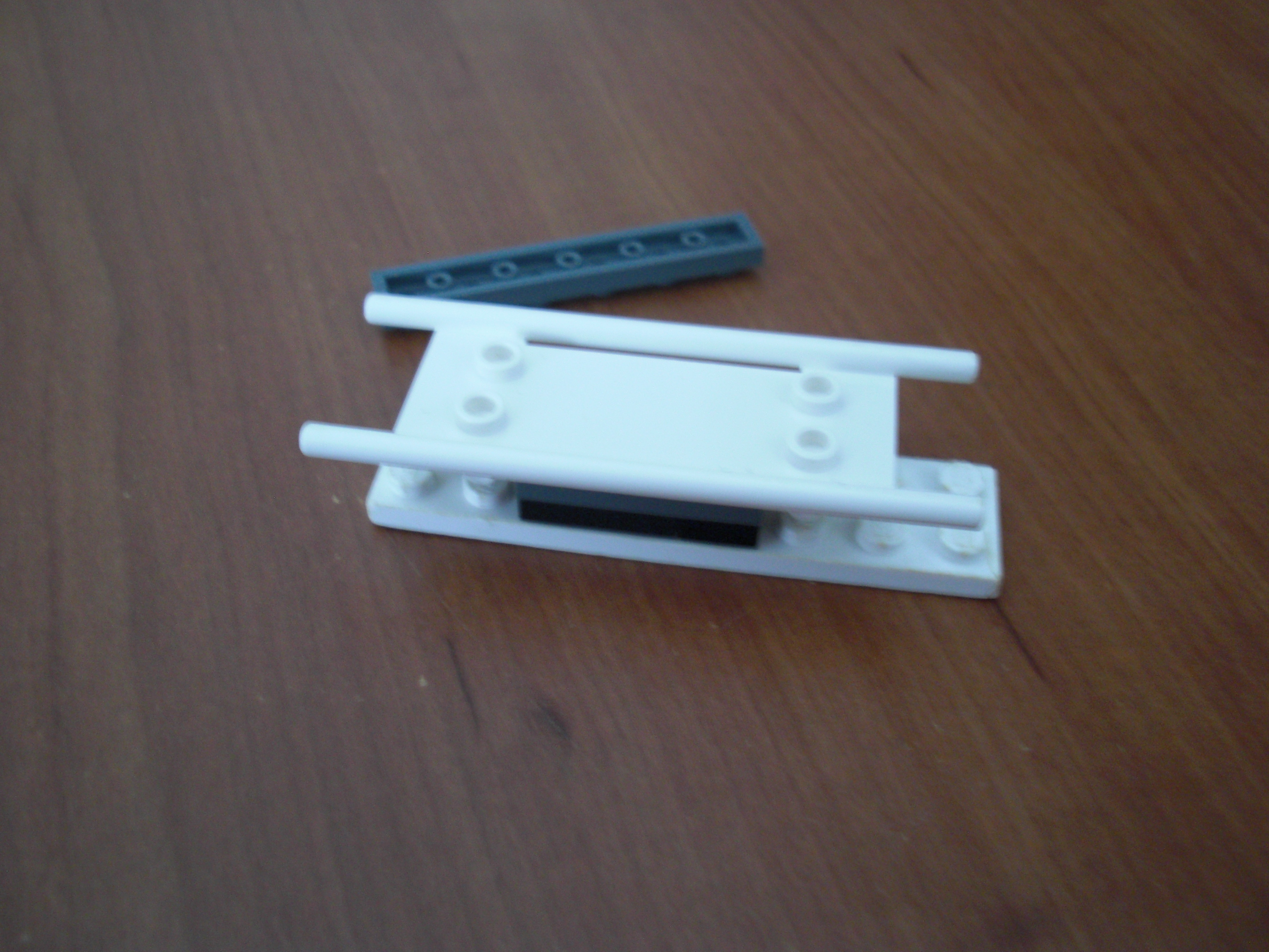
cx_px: 634
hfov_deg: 51.4
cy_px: 476
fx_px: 1320
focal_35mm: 36
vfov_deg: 39.7
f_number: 2.8
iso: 200
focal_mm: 6.3
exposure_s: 1/6
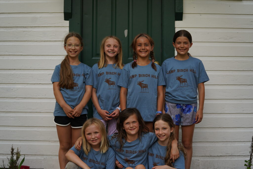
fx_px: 492
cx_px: 126
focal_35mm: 70
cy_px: 84
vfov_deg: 19.5
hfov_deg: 28.8
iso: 100
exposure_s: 1/400
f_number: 3.2
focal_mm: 70
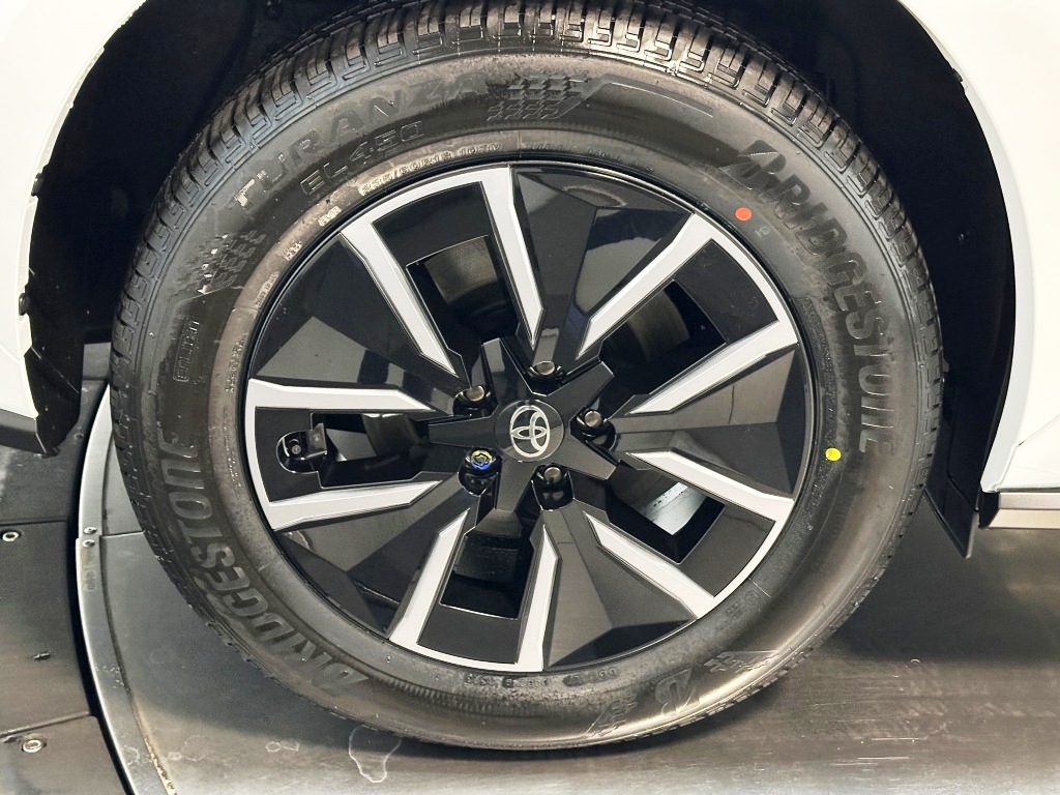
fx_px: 1470
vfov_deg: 30.3
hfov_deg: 39.7
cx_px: 530
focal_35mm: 48
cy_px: 398
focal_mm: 6.86
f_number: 1.78
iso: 640
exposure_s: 1/24
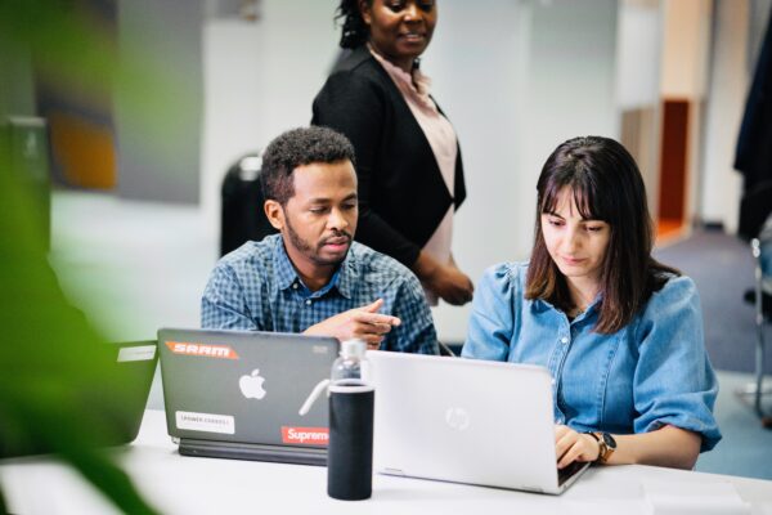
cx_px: 386
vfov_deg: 16.1
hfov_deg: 23.9
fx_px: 1823
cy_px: 258
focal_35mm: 85
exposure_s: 1/800
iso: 800
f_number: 1.8
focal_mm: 85
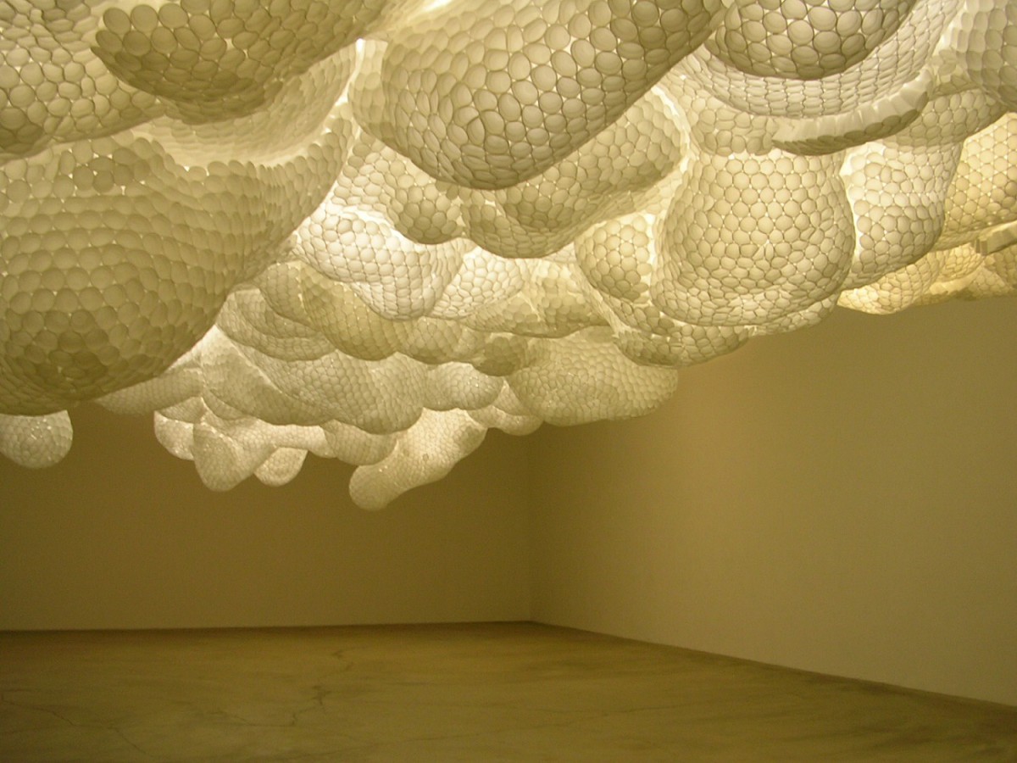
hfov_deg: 49.0
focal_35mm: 38
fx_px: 1116
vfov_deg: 37.7
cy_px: 382
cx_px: 508
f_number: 2.8
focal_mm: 5.8
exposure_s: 1/7.4
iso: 50
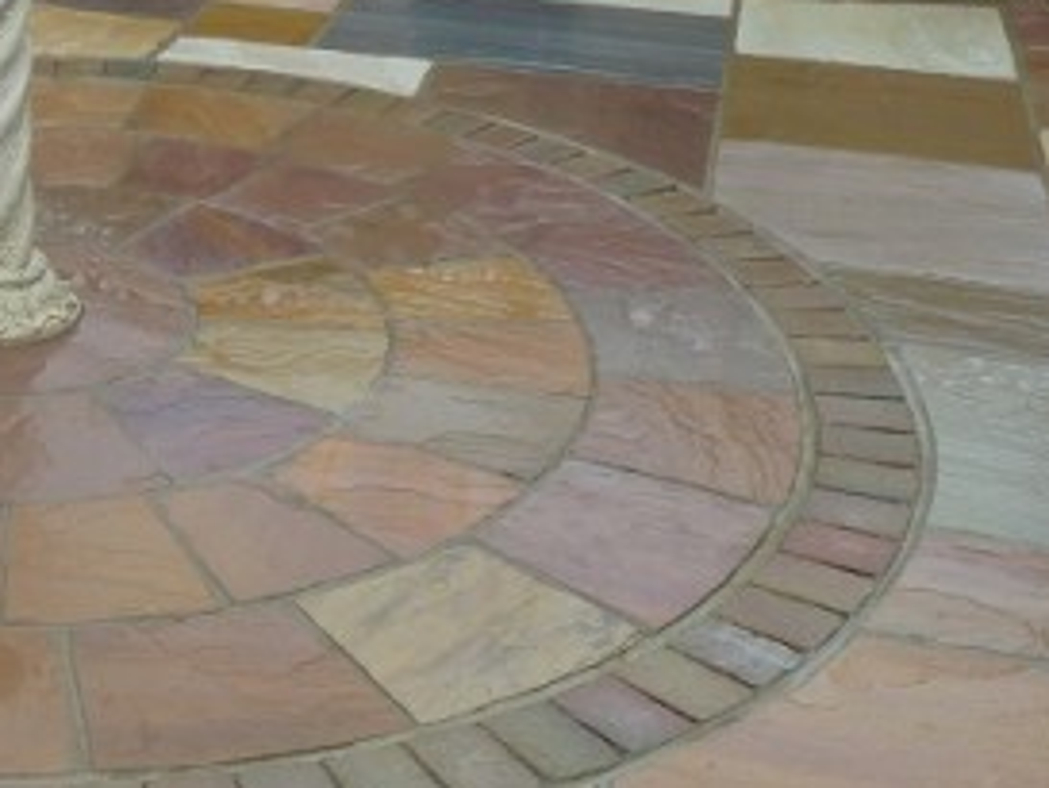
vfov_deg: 23.6
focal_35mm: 61
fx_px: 1849
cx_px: -25
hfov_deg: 29.4
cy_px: 665
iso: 80
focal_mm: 4.1
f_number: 3.3
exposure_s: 1/160
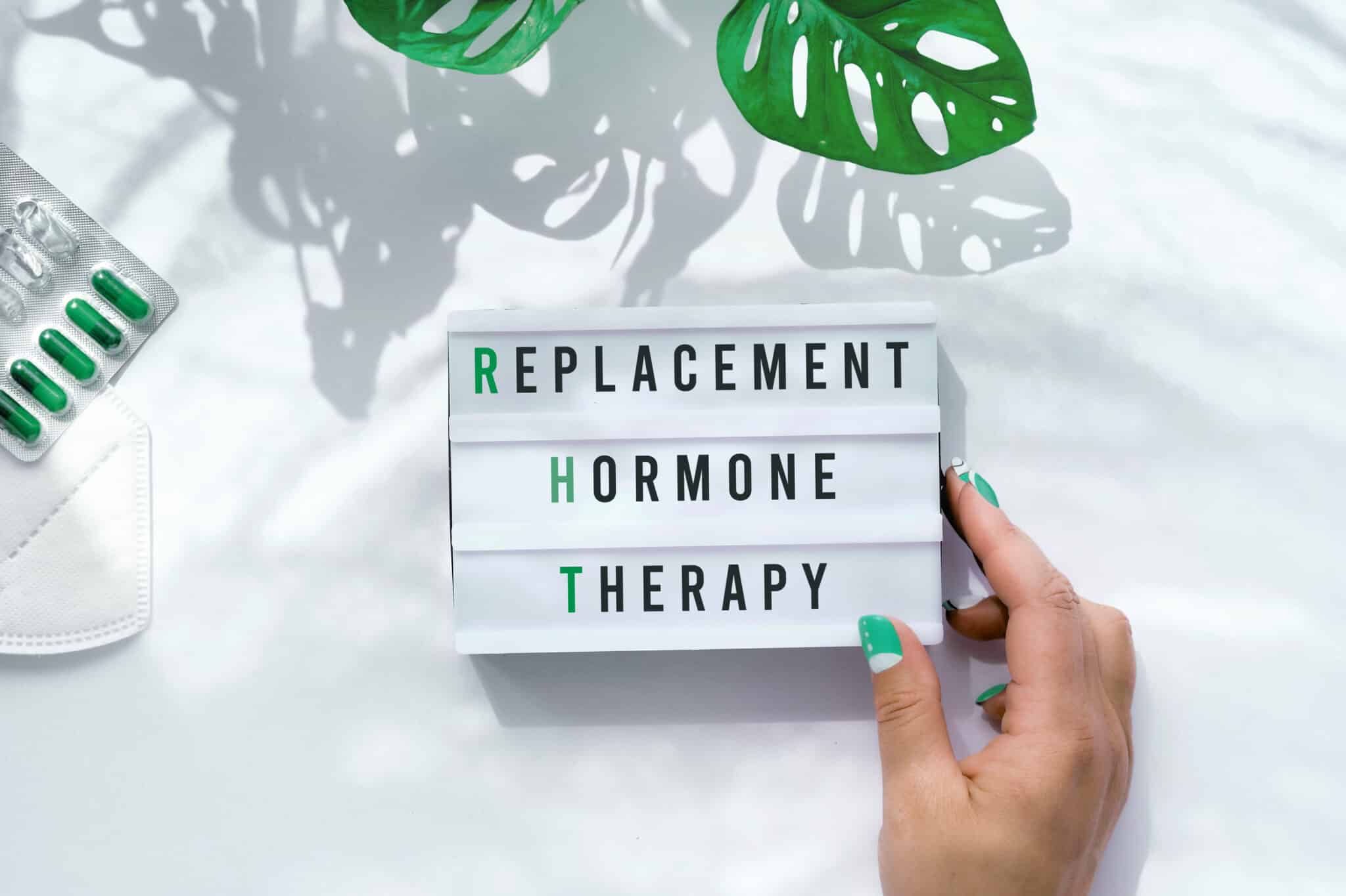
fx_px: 4486
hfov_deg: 17.1
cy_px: 448
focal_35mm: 120
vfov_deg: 11.4
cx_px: 673
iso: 200
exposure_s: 1/140
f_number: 8
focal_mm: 80
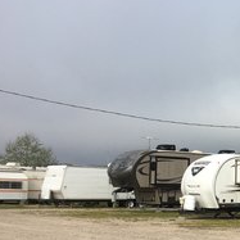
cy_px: 160
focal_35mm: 73
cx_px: 337
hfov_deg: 20.9
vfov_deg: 23.6
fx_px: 573
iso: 25
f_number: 2.2
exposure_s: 1/1876
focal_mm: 4.15
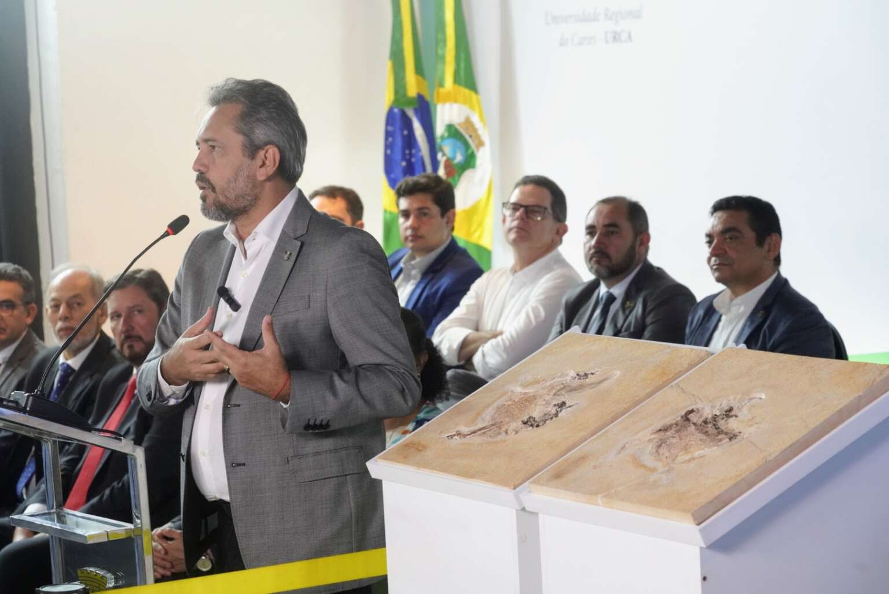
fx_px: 2817
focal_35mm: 114
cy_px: 297
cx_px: 444
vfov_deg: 12.0
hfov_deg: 17.9
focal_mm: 114
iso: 6400
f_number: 8
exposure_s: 1/200
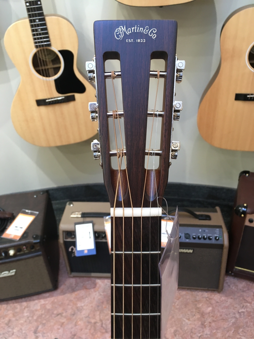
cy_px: 170
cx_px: 127
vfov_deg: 61.7
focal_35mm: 29
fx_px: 284
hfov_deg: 48.2
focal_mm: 4.15
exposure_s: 1/30
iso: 100
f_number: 2.2
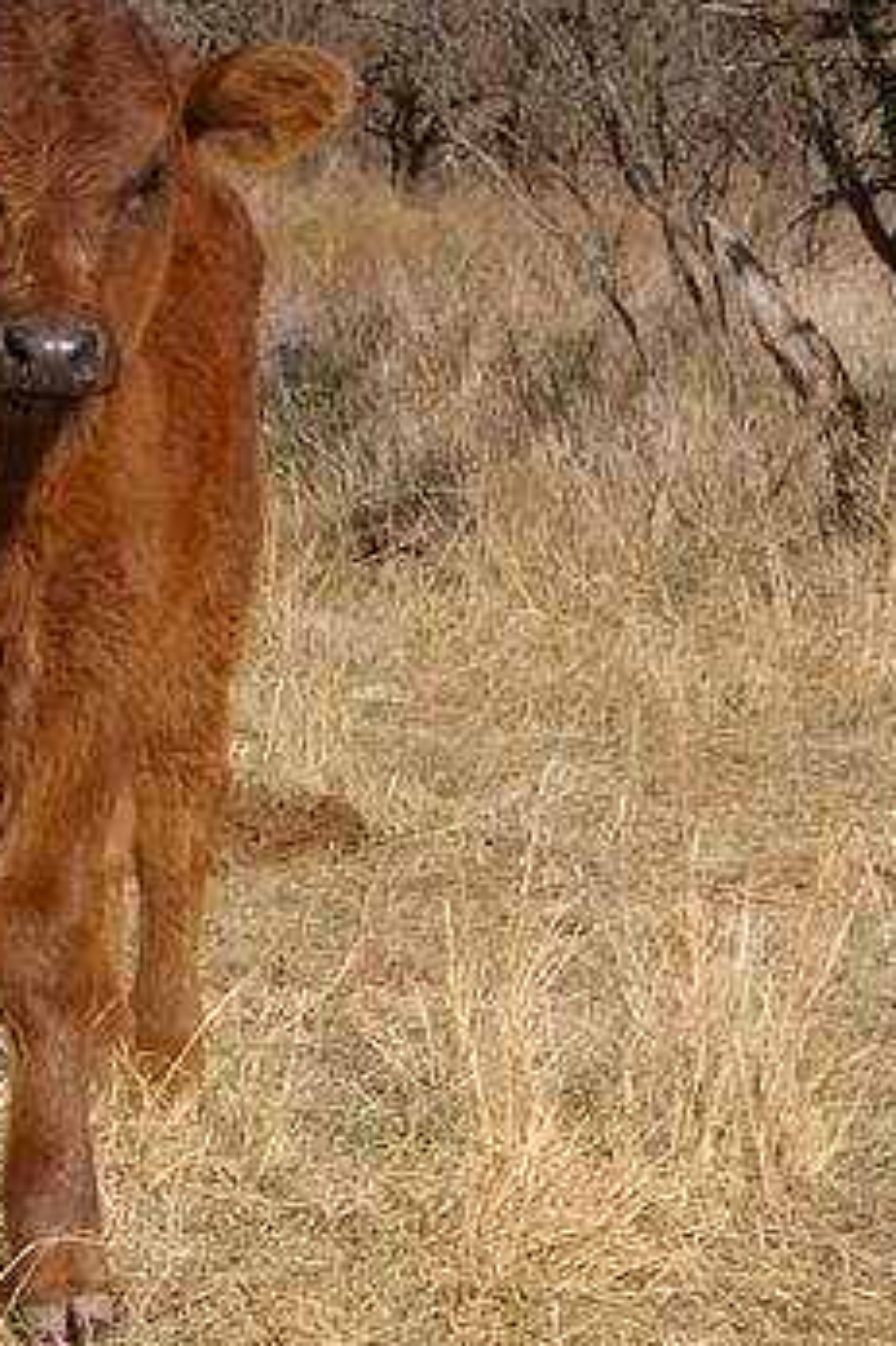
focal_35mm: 190
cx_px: -54
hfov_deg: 7.2
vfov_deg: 10.8
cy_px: 578
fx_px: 7106
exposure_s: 1/180
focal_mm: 55
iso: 200
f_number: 13
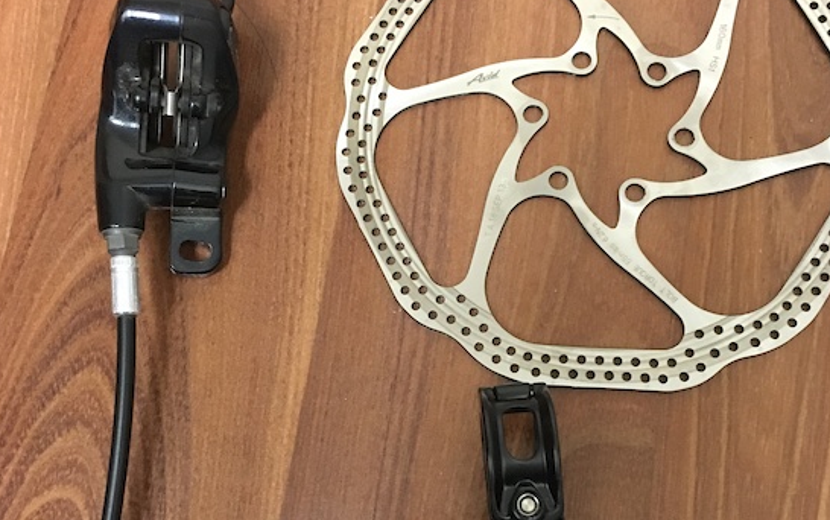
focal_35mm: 45
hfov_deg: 44.3
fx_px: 1019
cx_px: 439
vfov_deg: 28.3
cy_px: 376
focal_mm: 4.15
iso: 250
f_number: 2.2
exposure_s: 1/15
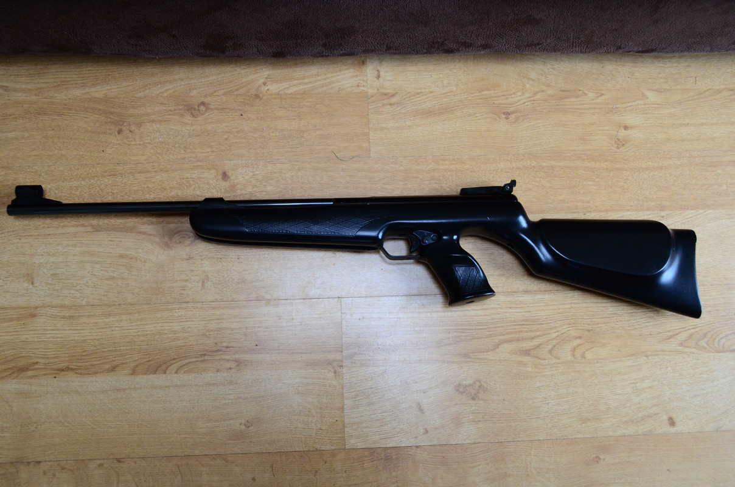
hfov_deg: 57.3
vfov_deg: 39.8
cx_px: 368
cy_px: 244
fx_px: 672
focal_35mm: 33
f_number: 6.3
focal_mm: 22
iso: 1250
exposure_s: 1/160
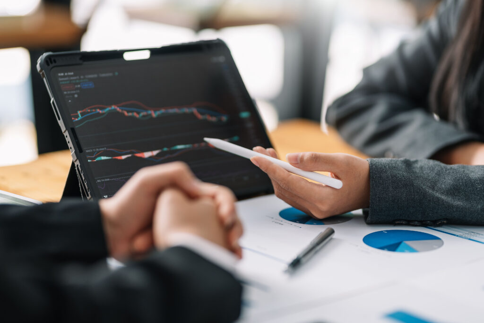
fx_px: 1143
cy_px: 162
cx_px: 242
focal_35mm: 85
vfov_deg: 16.1
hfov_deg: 23.9
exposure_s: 1/320
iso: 200
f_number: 1.6
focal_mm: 85
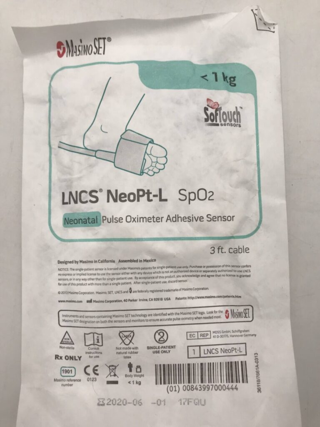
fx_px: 345
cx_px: 160
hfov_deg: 49.7
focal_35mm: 28
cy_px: 214
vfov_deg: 63.4
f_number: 1.8
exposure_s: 1/60
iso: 25
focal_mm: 3.99
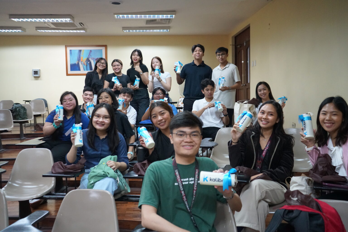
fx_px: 329
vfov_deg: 38.9
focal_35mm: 34
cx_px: 174
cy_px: 116
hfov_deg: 55.8
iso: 6400
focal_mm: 34
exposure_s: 1/125
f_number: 4
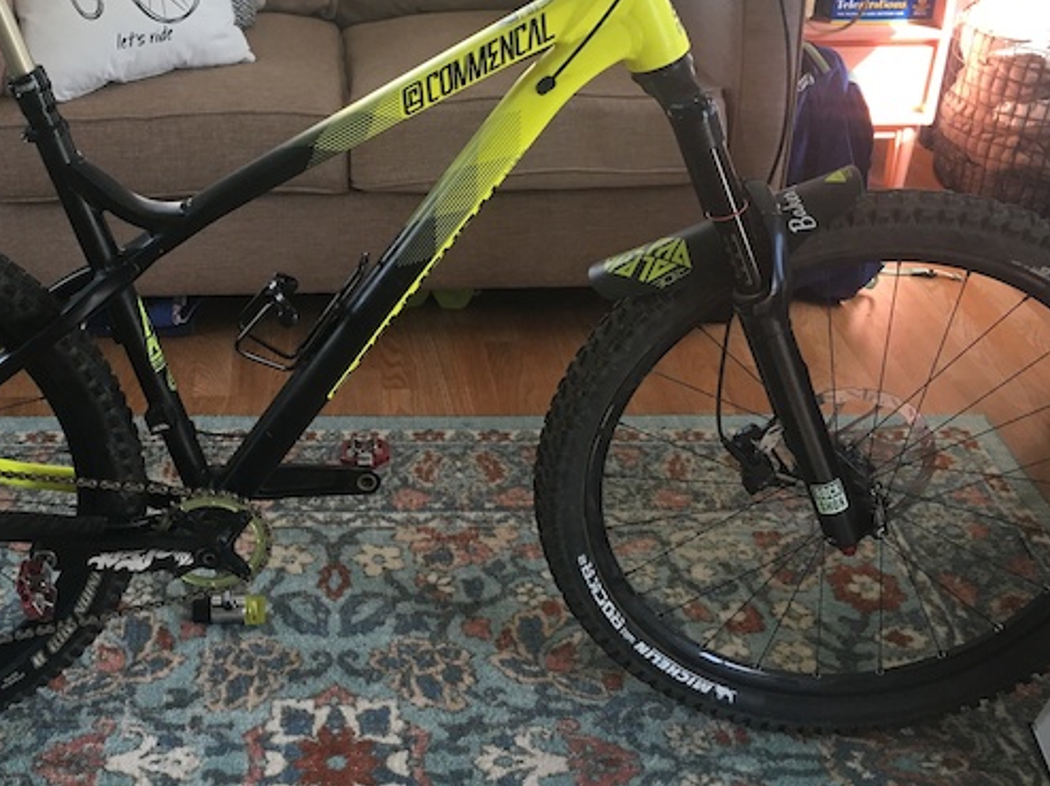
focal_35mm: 47
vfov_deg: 30.7
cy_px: 293
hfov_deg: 39.9
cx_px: 342
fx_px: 1425
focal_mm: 4.15
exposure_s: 1/30
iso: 40
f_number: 2.2
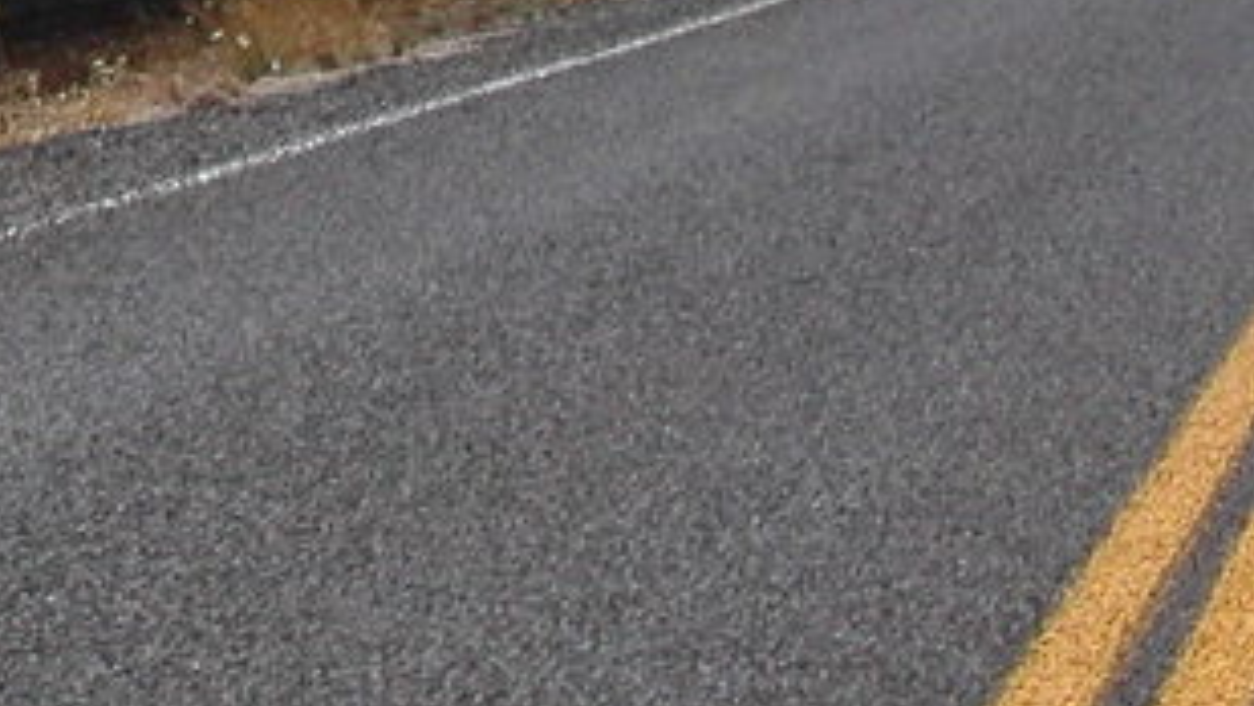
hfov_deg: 13.5
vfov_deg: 7.8
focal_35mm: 152
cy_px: -475
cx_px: -528
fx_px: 5055
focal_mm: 7.8
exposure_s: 1/500
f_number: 8
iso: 100
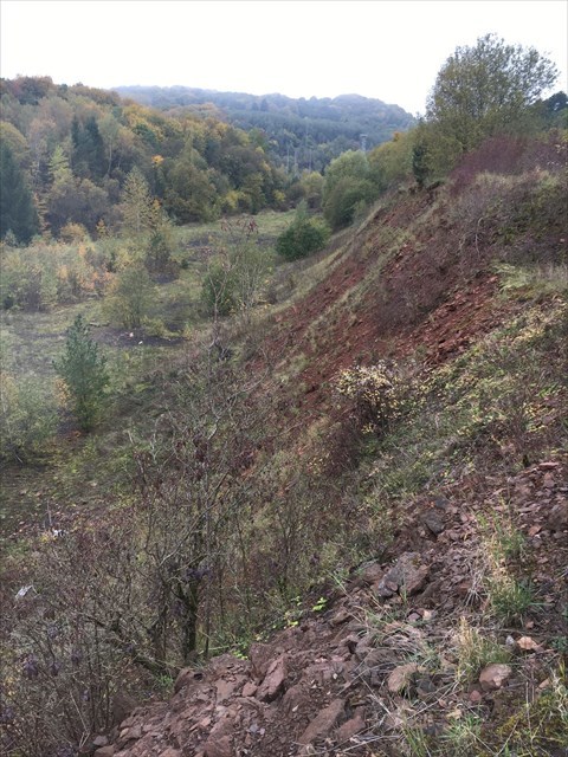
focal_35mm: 29
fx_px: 634
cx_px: 284
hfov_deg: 48.2
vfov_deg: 61.7
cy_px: 378
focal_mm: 4.15
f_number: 2.2
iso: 25
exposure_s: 1/100
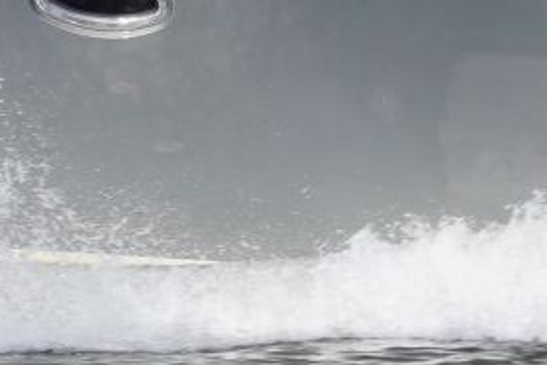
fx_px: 20724
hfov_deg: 1.5
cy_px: -320
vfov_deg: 1.0
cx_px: 398
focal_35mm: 1364
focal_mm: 132
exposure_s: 1/400
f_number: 8
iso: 100
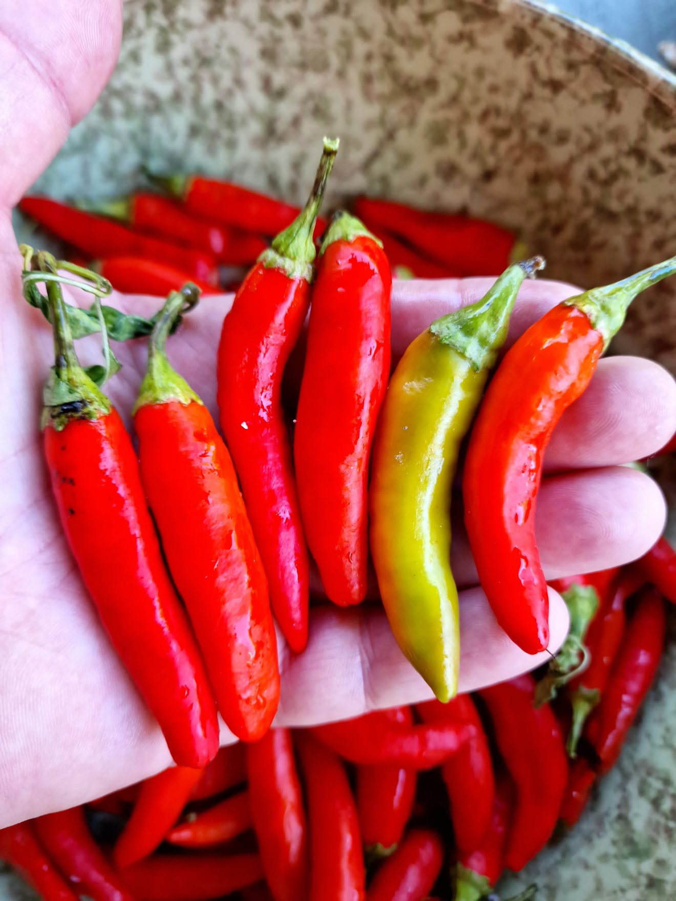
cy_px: 450
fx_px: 599
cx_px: 338
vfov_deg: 73.9
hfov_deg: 58.9
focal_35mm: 23
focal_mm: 6.4
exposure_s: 1/60
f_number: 1.8
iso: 50
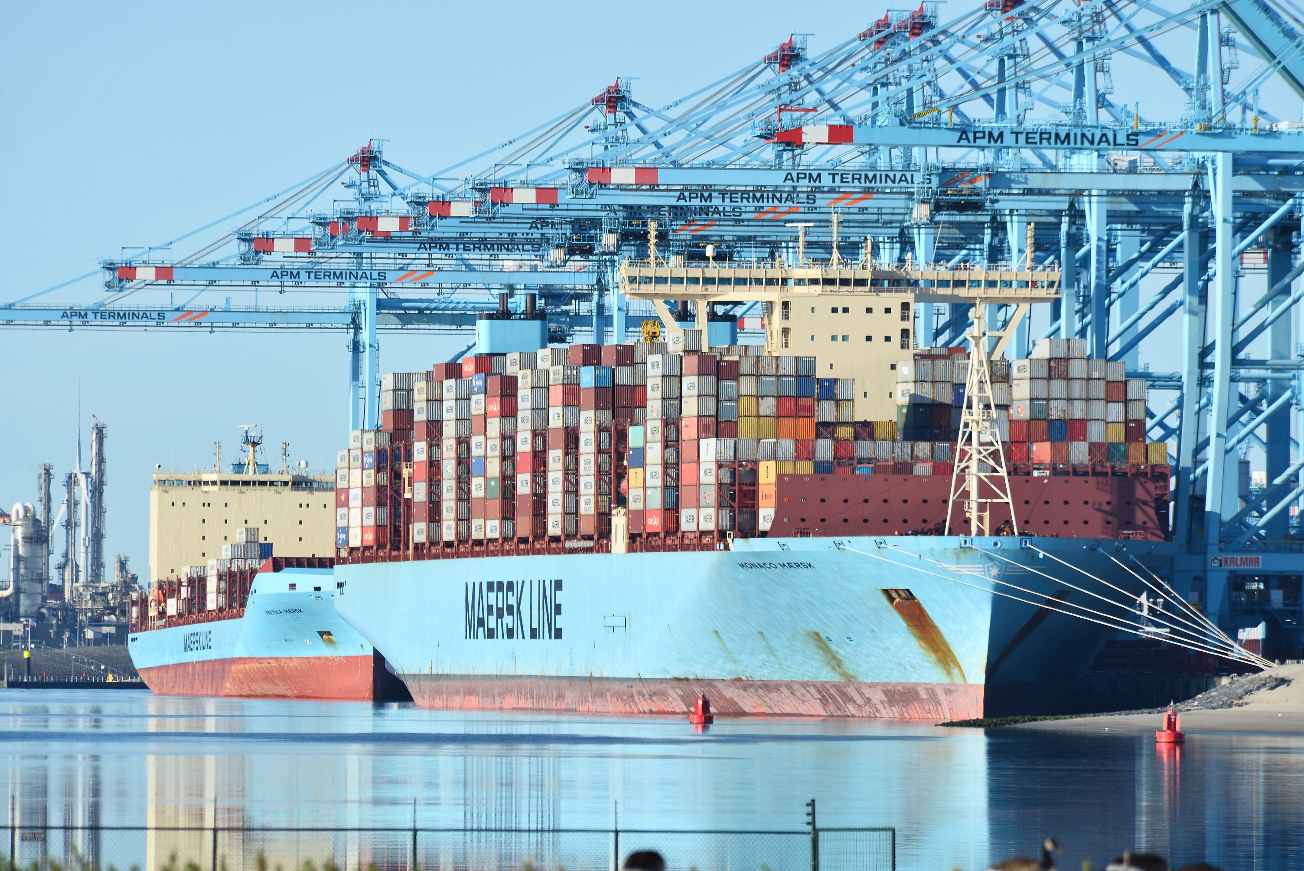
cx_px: 652
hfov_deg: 5.2
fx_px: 14494
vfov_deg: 3.4
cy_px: 436
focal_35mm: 400
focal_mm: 400
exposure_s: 1/400
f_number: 7.1
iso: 100
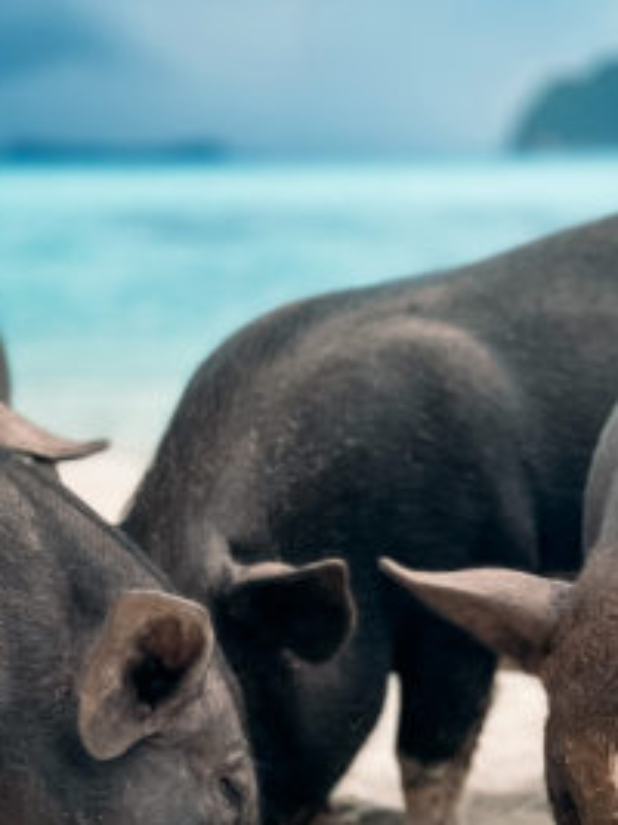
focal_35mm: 96
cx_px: 442
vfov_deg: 20.3
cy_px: 590
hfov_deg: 15.3
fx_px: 2287
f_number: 2.2
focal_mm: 7.5
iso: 50
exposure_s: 1/120
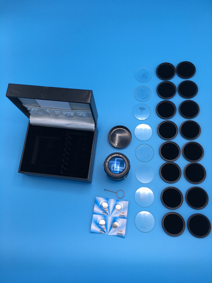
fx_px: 237
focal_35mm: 29
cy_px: 142
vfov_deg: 61.7
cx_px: 106
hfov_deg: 48.2
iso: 25
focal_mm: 4.15
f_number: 2.2
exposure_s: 1/122
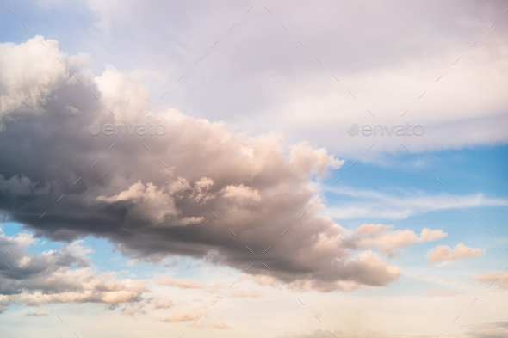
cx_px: 254
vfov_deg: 17.9
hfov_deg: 26.7
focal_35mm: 76
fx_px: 1072
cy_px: 169
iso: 200
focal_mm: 50.5
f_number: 4
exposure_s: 1/1000
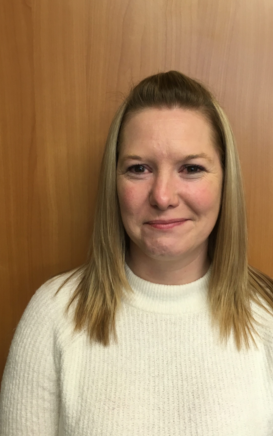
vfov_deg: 54.0
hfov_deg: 35.3
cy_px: 217
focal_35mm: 36
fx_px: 429
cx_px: 150
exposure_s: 1/33
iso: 100
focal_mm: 4.15
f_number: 2.2
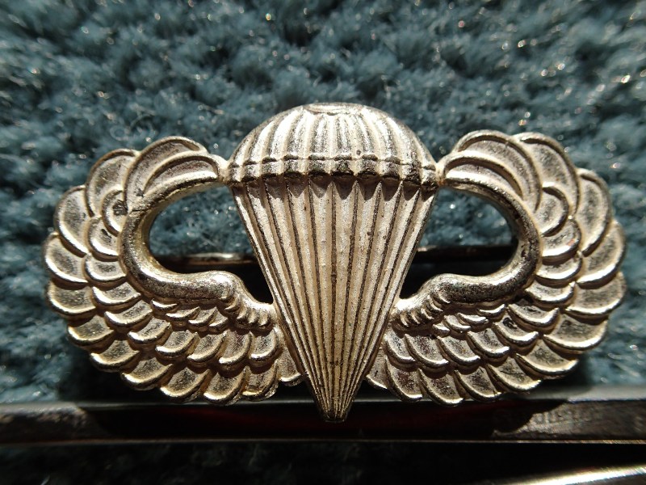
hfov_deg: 60.0
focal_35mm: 30
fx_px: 560
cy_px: 242
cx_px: 323
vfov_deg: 46.8
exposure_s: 1/125
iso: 100
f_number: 9
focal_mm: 5.5
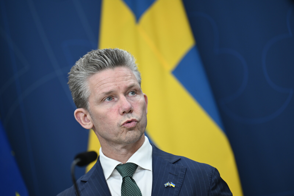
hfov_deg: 10.3
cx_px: 147
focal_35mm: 200
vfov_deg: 6.9
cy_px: 98
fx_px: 1633
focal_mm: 200
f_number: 2.8
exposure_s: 1/250
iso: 800
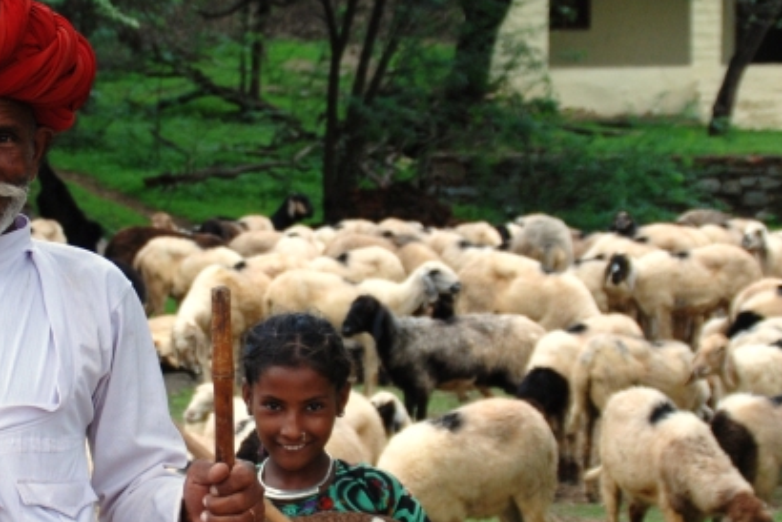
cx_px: 233
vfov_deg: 11.4
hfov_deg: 17.0
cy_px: 357
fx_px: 2608
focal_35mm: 120
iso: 200
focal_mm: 32
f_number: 4.2
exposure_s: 1/160
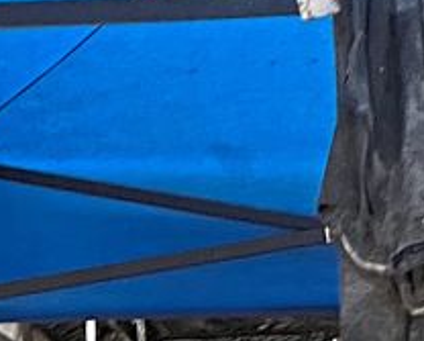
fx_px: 1898
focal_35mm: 151
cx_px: 328
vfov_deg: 9.2
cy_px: 821
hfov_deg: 12.7
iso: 160
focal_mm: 4.2
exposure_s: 1/50
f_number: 1.6
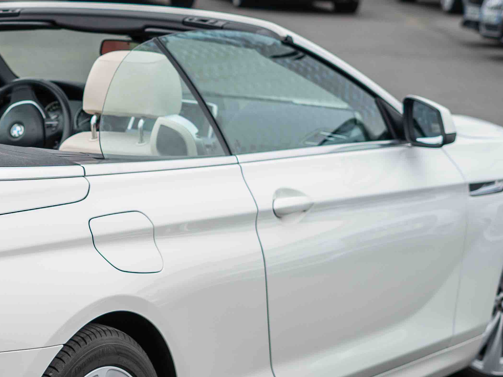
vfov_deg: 10.8
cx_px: -47
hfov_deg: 14.1
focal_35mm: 137
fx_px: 1991
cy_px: 255
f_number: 3.2
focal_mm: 50
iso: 100
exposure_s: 1/125
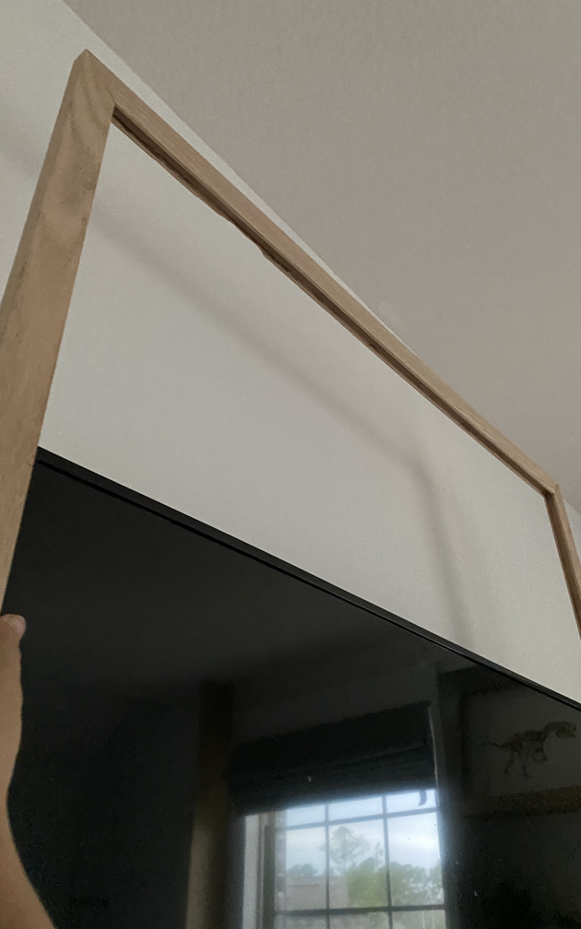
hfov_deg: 44.5
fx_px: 709
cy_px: 459
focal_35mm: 28
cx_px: 299
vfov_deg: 66.5
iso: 1000
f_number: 1.8
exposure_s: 1/30
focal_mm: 4.25
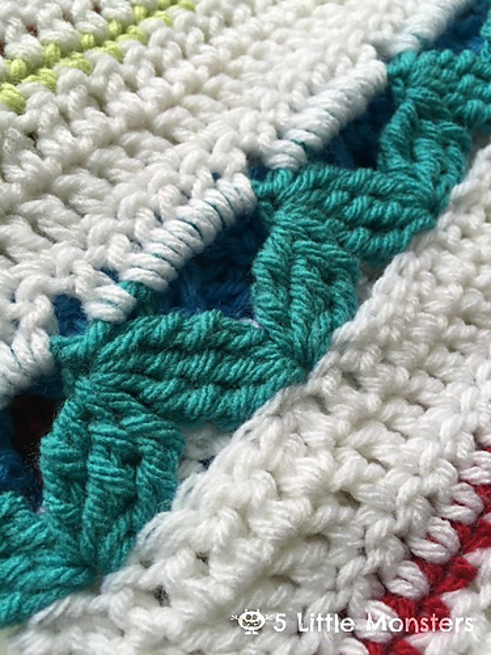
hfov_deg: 48.2
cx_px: 246
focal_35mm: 29
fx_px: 548
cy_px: 328
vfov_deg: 61.7
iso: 32
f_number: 2.2
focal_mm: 4.15
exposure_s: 1/128
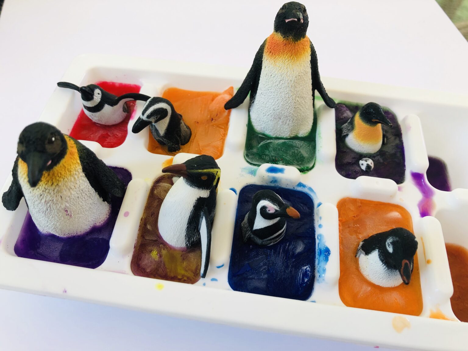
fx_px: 379
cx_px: 234
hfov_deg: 63.4
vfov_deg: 49.7
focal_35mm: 28
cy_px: 176
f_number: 1.8
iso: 25
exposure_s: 1/30
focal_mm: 3.99
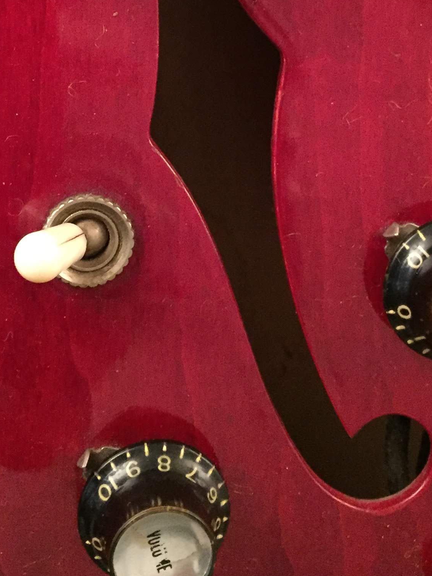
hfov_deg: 23.3
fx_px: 1048
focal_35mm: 63
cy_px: 64
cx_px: 177
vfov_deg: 29.5
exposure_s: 1/15
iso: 400
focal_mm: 4.15
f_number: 2.2
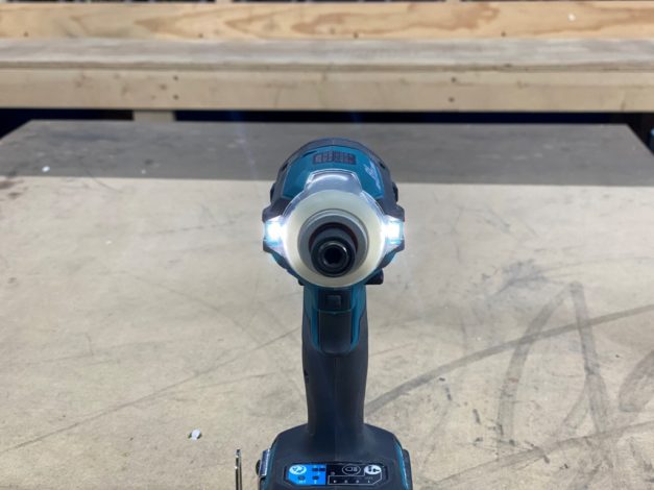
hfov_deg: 36.8
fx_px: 982
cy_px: 245
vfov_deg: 28.0
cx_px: 327
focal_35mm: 52
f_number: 2
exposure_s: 1/120
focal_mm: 6
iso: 100
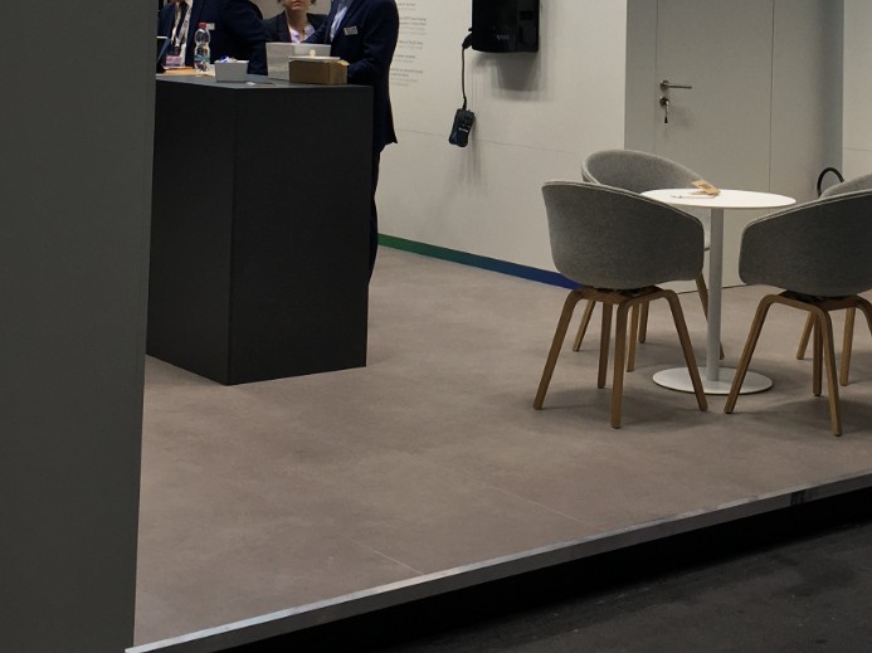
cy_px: 21
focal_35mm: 67
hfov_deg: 28.8
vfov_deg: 21.3
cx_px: 594
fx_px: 1687
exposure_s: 1/223
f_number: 2.2
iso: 25
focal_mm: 4.15
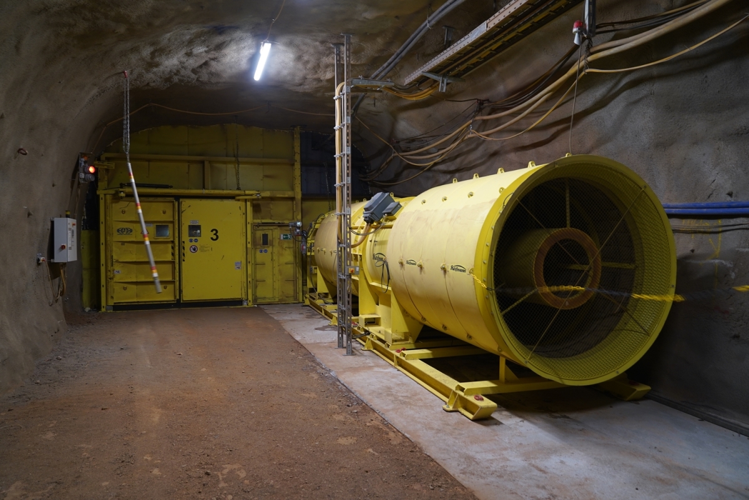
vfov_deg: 53.1
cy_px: 250
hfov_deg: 73.7
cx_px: 374
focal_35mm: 24
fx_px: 499
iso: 640
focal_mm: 24
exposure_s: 1/30
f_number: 2.8
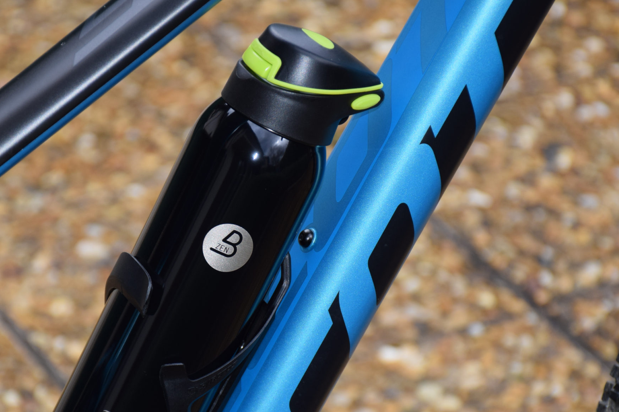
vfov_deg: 6.6
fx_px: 3588
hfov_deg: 9.9
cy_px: 285
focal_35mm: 209
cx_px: 236
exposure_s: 1/125
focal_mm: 95
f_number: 5.6
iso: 360
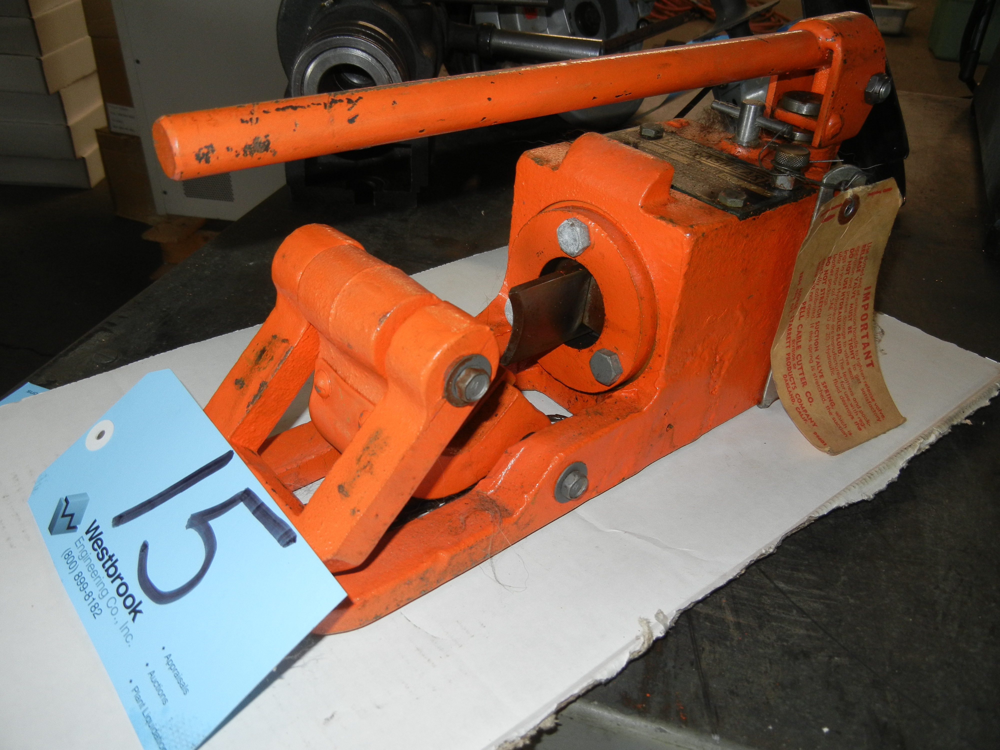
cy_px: 375
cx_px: 500
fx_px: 867
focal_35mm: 30
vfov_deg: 46.8
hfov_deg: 60.0
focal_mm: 5.4
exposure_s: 1/30
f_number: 3.5
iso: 200
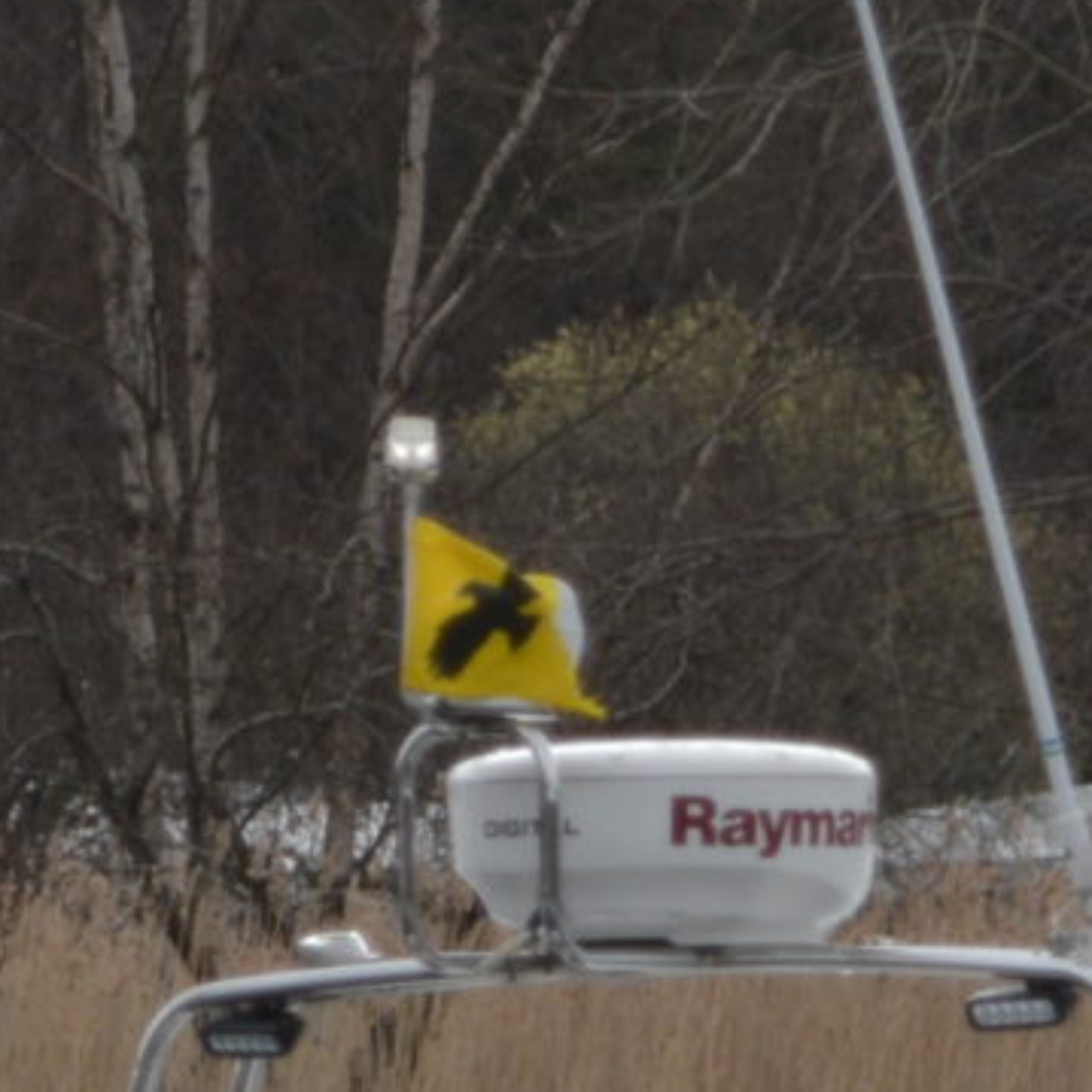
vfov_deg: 1.3
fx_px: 47005
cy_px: 1532
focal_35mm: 1317
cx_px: 1636
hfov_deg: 1.3
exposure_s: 1/1000
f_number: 5.6
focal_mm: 145
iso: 450
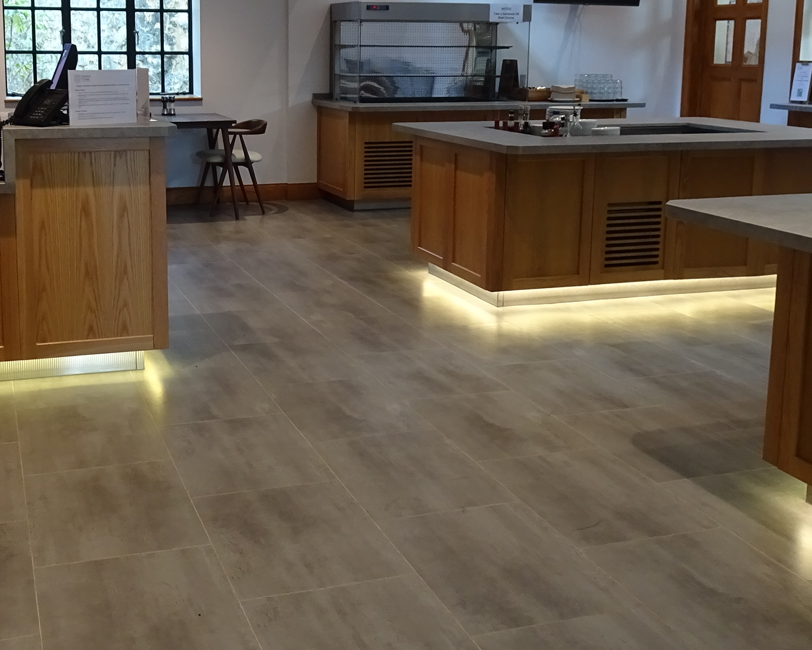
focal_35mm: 43
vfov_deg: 34.6
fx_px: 1034
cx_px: 312
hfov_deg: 42.6
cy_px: 220
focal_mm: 4.1
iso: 200
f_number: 3.5
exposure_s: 1/30
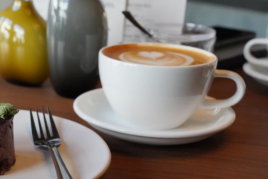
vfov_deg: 18.6
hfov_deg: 27.0
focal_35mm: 73
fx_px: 543
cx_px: 42
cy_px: 112
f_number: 5.6
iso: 10000
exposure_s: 1/400
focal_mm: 42
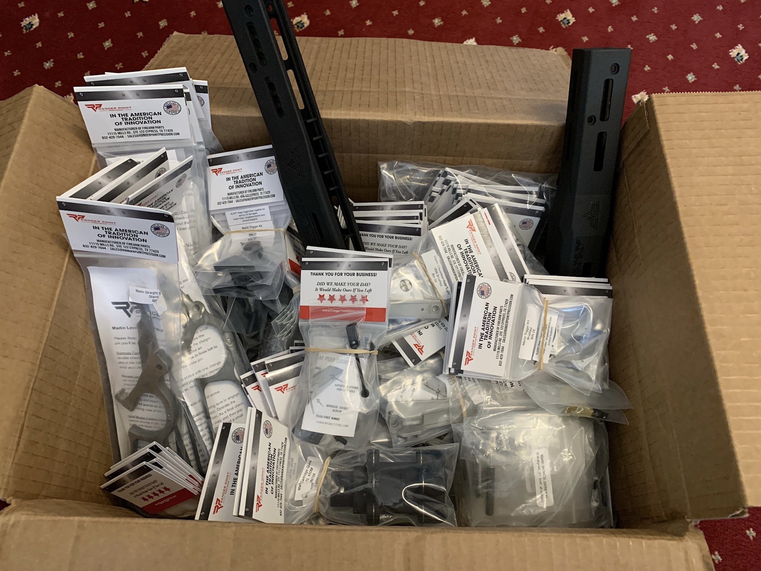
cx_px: 380
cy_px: 286
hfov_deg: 67.3
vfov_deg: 53.1
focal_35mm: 26
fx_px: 572
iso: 400
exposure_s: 1/33
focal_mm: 4.25
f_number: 1.8
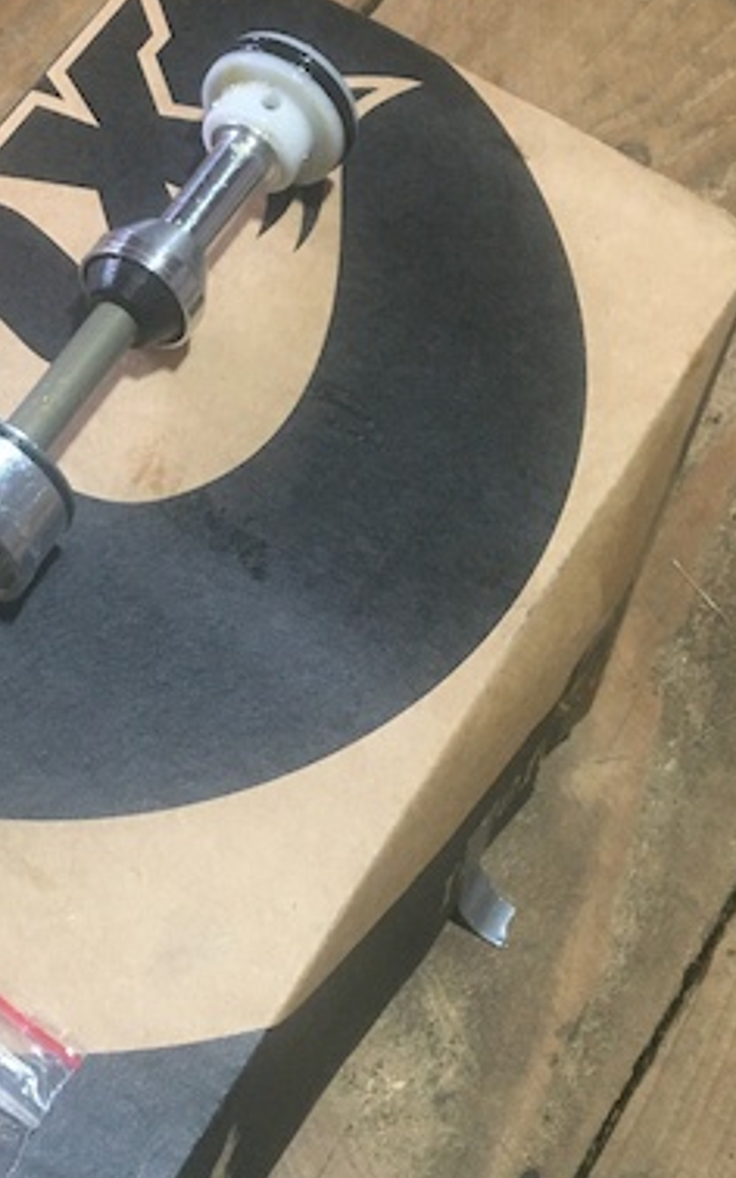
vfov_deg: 31.5
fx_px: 2088
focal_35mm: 65
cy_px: 651
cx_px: 62
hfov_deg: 19.6
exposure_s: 1/30
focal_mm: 4.15
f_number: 2.2
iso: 100
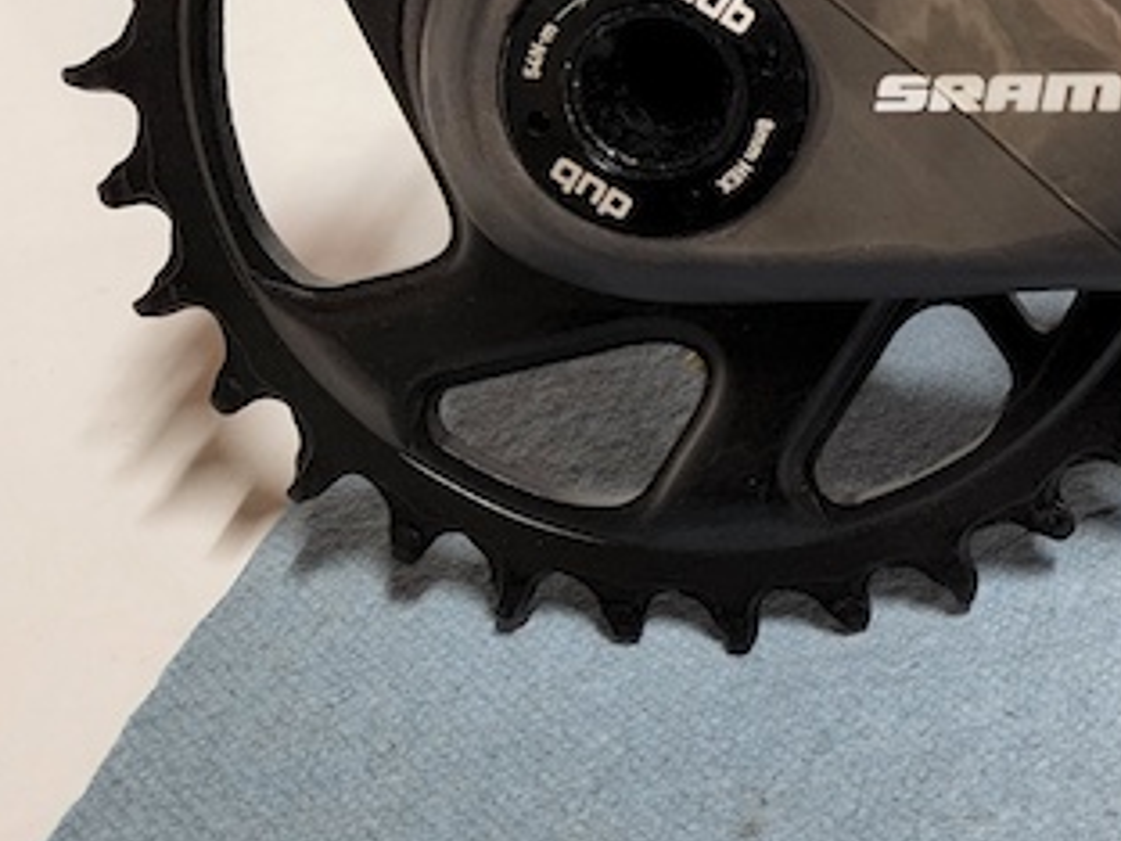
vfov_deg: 24.1
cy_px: 86
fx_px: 1911
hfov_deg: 28.4
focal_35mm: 59
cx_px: 1347
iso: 500
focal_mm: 5.4
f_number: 1.8
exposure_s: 1/60
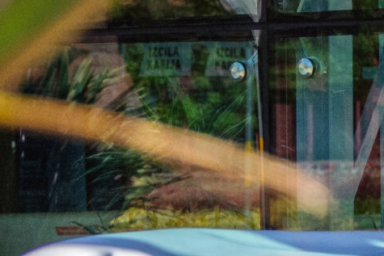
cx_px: 585
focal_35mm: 307
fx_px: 3275
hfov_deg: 6.6
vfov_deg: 4.5
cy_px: 358
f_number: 2.8
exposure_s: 1/8000
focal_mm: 38
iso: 400
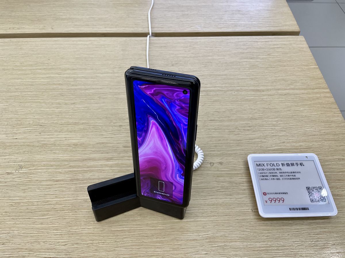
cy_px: 129
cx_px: 172
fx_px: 259
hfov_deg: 67.3
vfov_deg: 53.1
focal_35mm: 26
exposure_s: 1/100
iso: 80
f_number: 1.6
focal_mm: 4.2
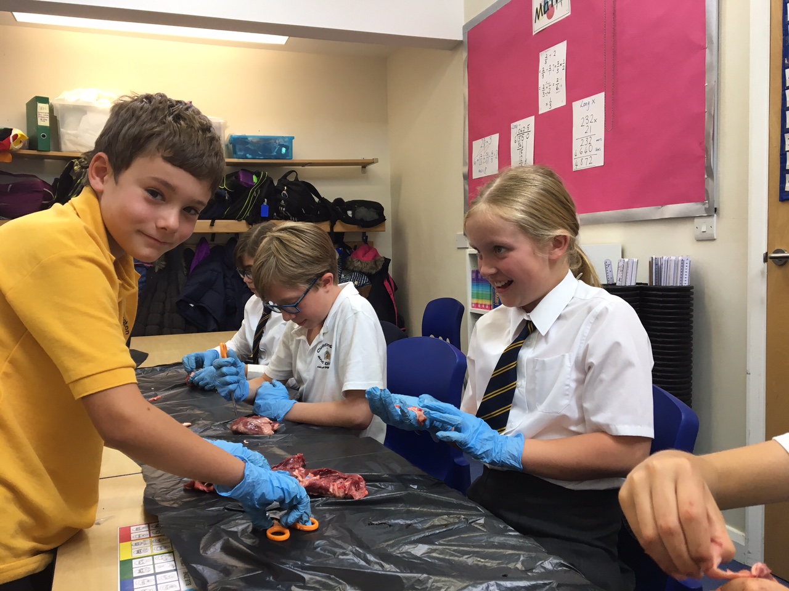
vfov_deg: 48.2
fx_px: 661
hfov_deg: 61.7
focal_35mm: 29
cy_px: 296
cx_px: 394
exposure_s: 1/33
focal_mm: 4.15
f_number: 2.2
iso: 32
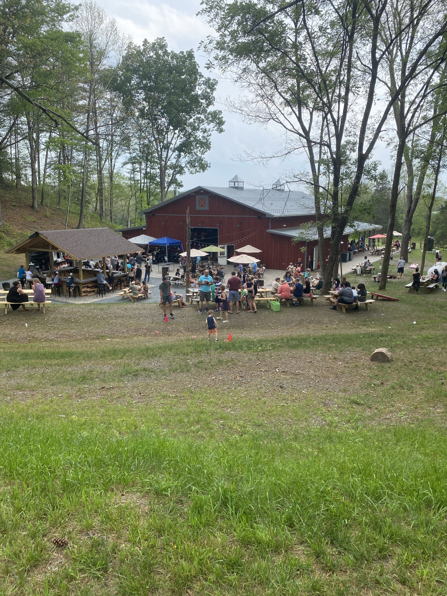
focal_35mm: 26
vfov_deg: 67.3
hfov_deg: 53.1
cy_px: 298
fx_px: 448
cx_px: 224
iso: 32
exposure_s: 1/890
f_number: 1.8
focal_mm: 4.25
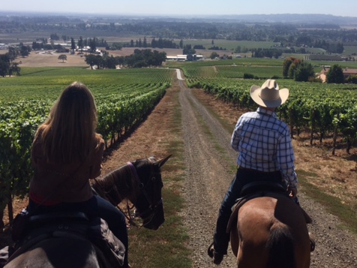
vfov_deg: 36.6
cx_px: 205
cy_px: 103
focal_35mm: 39
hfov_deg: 47.7
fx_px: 402
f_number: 2.2
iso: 32
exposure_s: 1/3049
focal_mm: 4.15
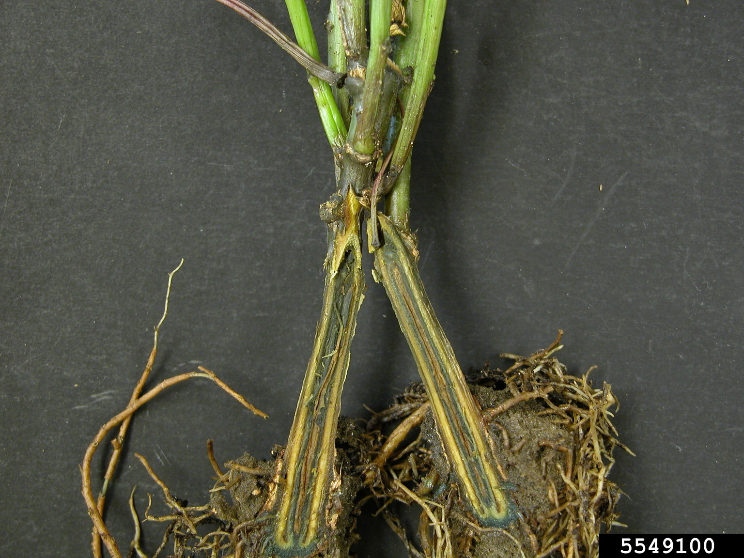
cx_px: 372
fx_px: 1483
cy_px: 279
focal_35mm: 69
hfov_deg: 28.2
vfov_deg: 21.3
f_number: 3.3
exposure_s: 1/4.3
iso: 156
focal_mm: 17.8
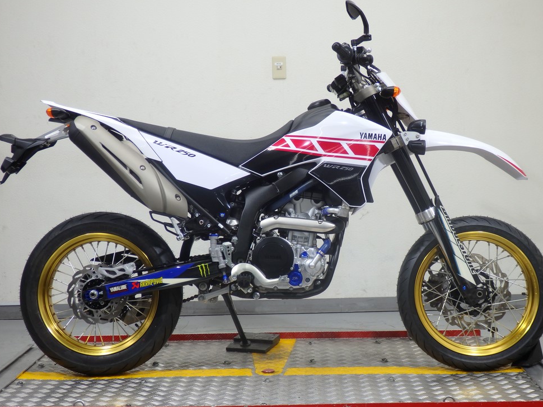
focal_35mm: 57
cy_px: 209
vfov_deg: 25.7
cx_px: 279
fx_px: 894
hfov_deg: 33.8
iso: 160
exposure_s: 1/50
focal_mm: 9.8
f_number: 4.1
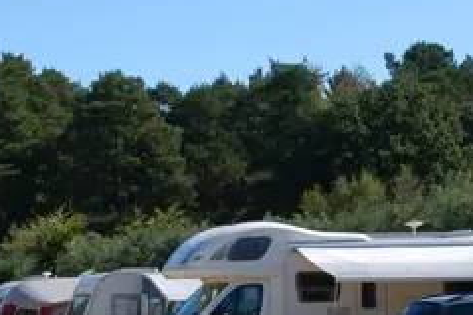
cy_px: 313
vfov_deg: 9.9
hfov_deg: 14.9
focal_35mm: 137
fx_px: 1805
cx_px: 202
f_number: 9
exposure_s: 1/320
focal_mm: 31
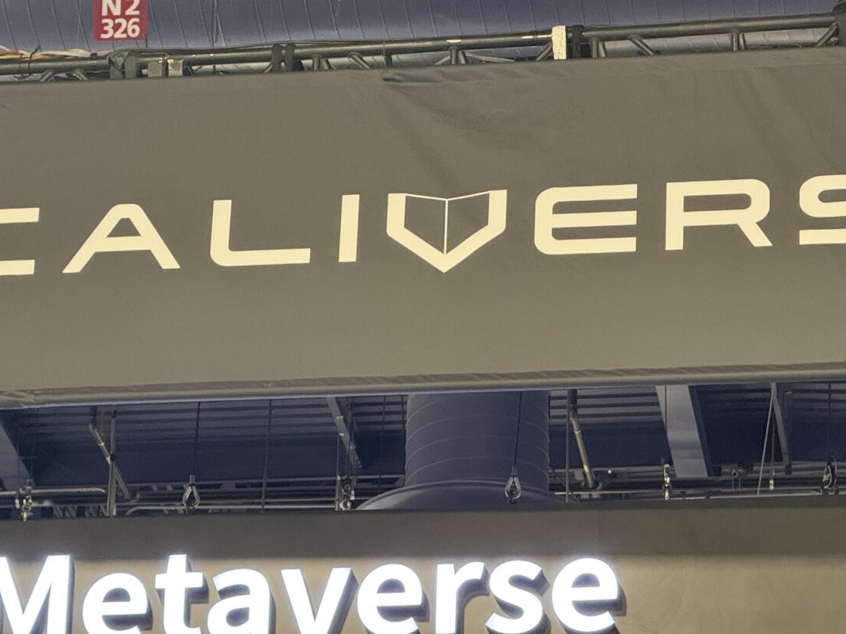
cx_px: 510
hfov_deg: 11.3
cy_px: 321
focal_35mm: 175
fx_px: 4277
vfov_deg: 8.5
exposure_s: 1/80
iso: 640
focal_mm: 15.66
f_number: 2.8
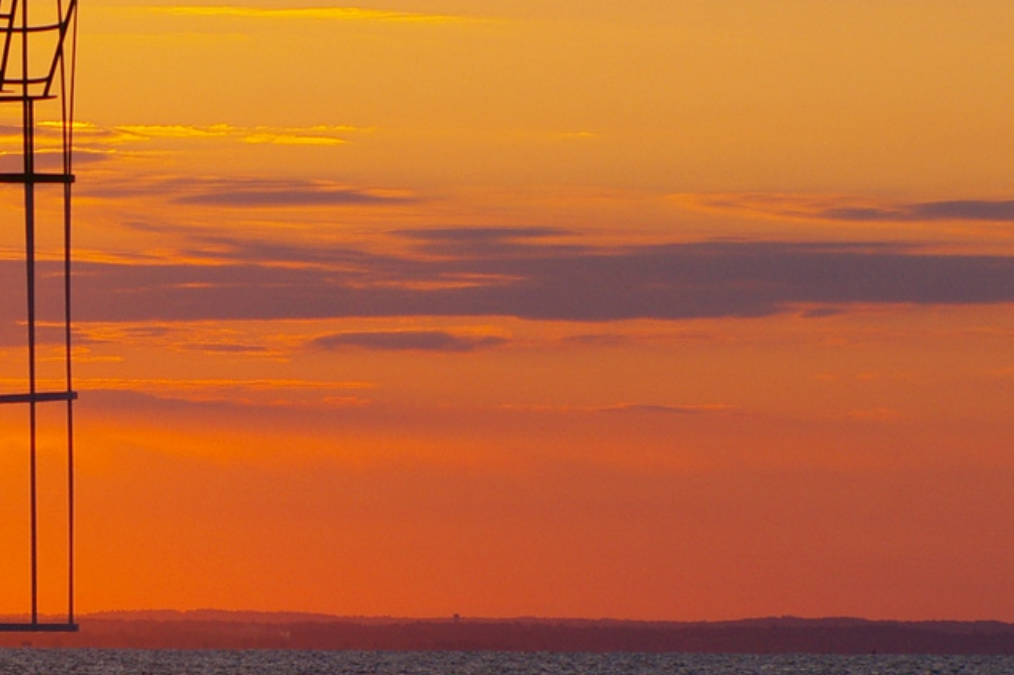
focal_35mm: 385
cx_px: -26
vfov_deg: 3.6
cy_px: 544
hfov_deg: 5.3
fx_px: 10835
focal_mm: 100
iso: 400
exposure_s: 1/350
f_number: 9.5
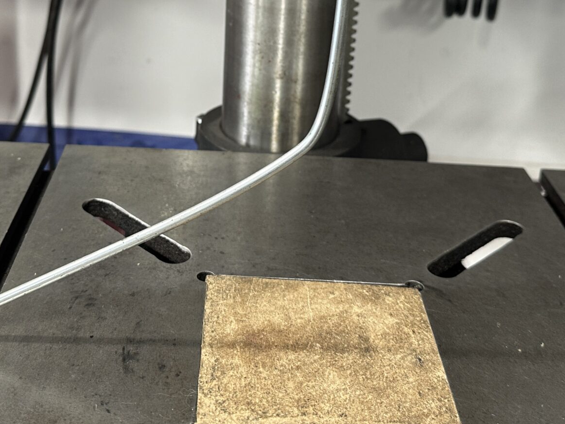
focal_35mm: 53
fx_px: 865
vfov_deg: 26.9
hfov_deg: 36.1
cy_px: 78
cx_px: 241
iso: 125
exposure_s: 1/60
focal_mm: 6.86
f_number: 1.78
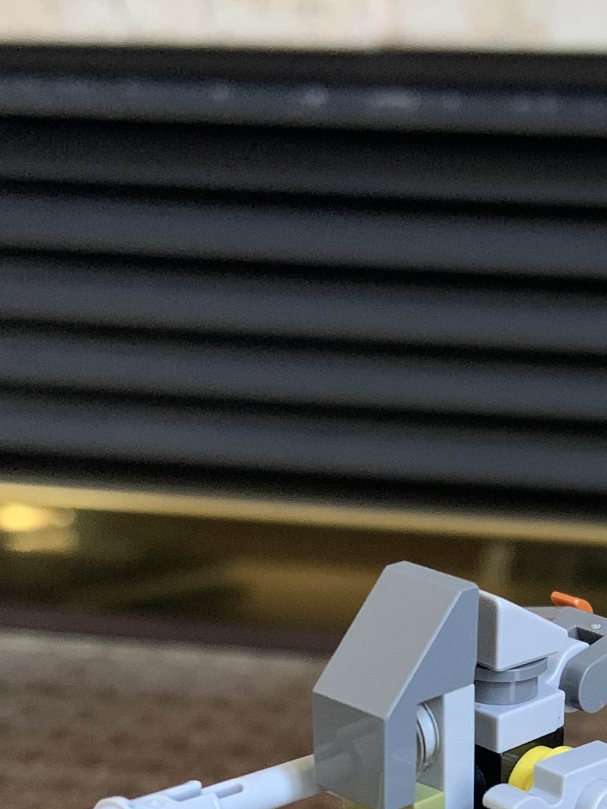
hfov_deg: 20.8
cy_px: 856
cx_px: 561
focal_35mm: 69
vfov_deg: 26.3
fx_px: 1613
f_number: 1.8
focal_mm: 4.25
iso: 400
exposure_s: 1/32
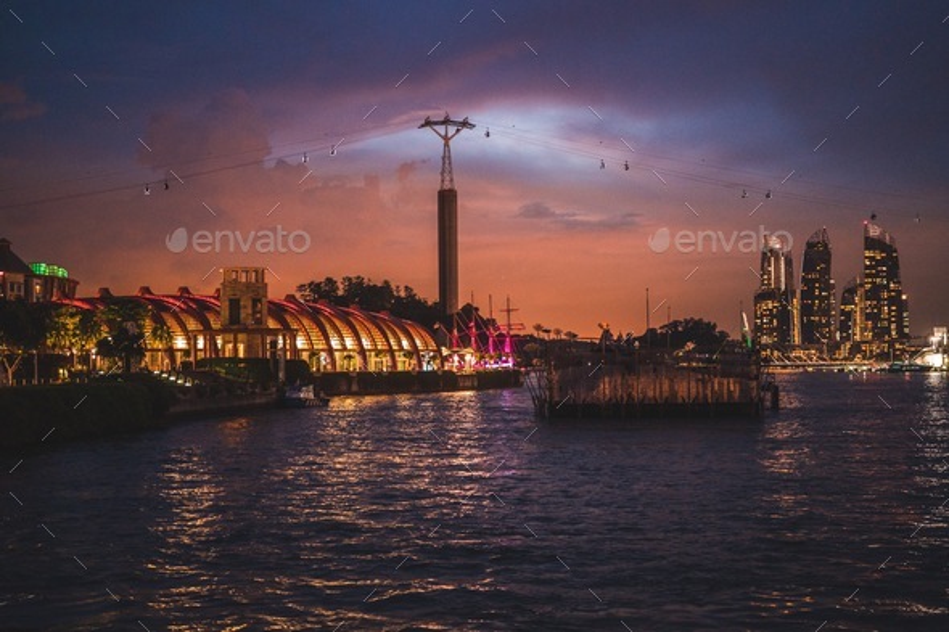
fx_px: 1318
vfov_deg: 27.0
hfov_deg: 39.6
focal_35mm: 50
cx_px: 474
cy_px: 316
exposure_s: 1/50
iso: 4000
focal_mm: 50
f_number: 1.4
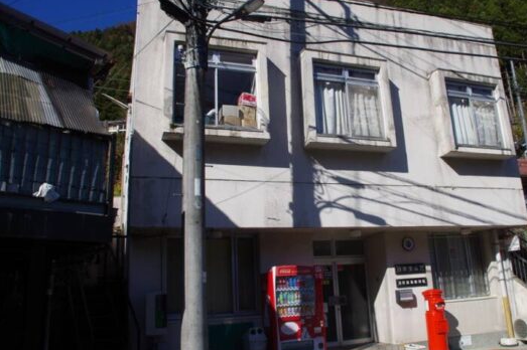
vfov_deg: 42.2
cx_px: 301
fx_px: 454
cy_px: 158
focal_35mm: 31
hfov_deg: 60.1
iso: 100
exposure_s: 1/250
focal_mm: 18
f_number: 7.1
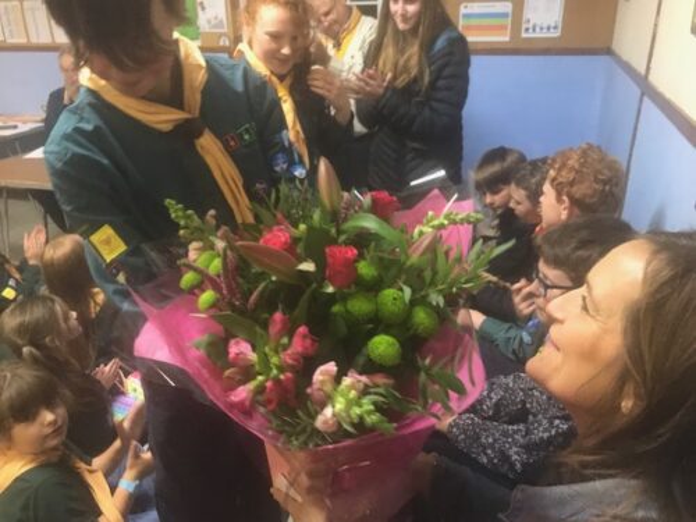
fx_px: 563
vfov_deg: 49.7
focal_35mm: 28
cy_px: 261
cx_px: 348
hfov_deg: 63.4
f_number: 1.8
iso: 100
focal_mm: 3.99
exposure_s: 1/13
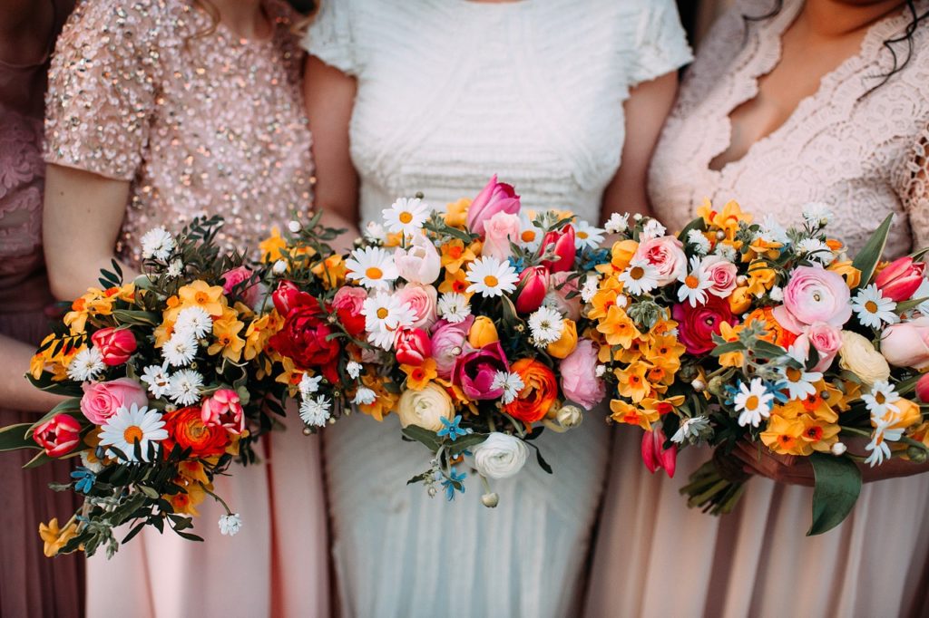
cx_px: 464
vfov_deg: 37.8
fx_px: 903
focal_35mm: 35
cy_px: 309
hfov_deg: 54.4
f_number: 2.5
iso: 3200
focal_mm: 35
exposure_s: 1/800
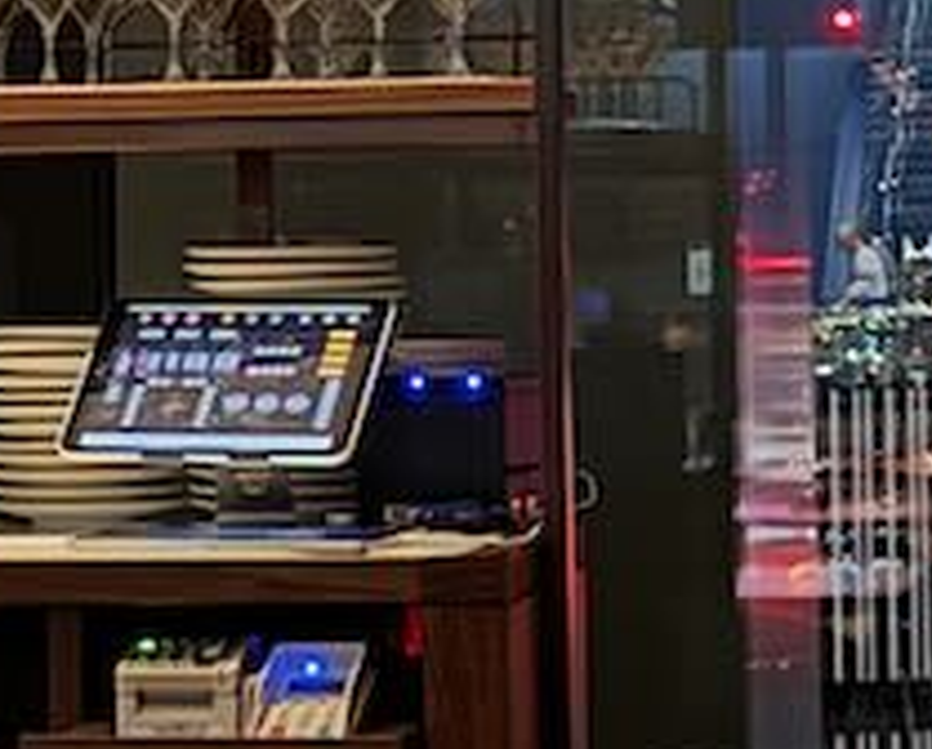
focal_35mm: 179
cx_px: 361
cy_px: 241
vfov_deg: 8.7
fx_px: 4947
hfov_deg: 10.8
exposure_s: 1/9
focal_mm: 6.86
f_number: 1.78
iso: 2000
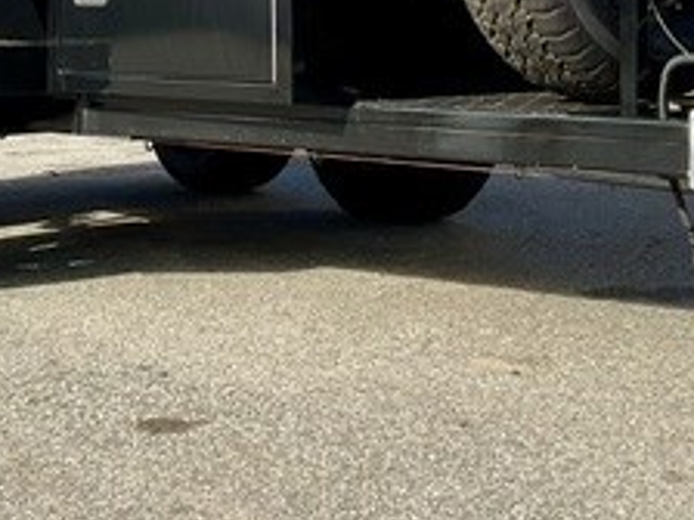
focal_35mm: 83
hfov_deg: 23.6
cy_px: -46
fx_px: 1664
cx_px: 319
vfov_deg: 17.2
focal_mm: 3
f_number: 1.8
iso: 16
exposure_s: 1/978
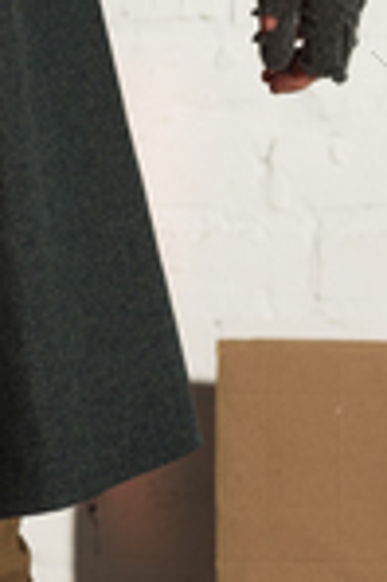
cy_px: -281
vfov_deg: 4.1
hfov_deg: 2.7
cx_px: -532
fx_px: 8161
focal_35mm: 505
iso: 100
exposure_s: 1/200
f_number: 5
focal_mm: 85
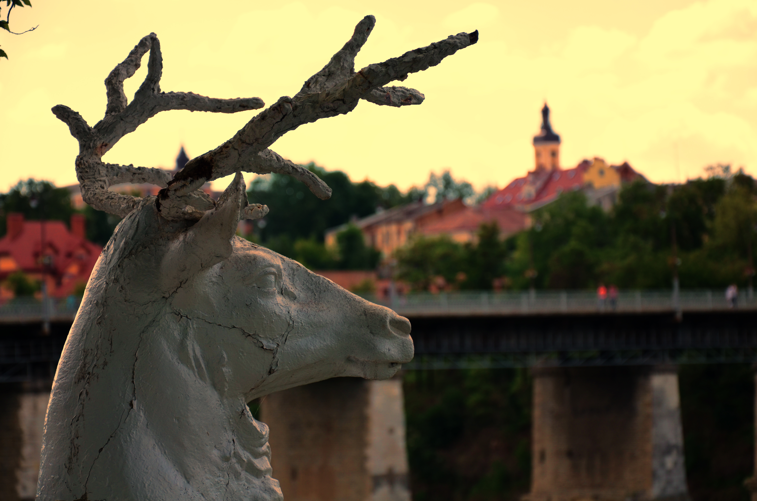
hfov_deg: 18.2
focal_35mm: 112
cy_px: 250
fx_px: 2361
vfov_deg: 12.1
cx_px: 378
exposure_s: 1/500
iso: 180
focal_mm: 75
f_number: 5.3
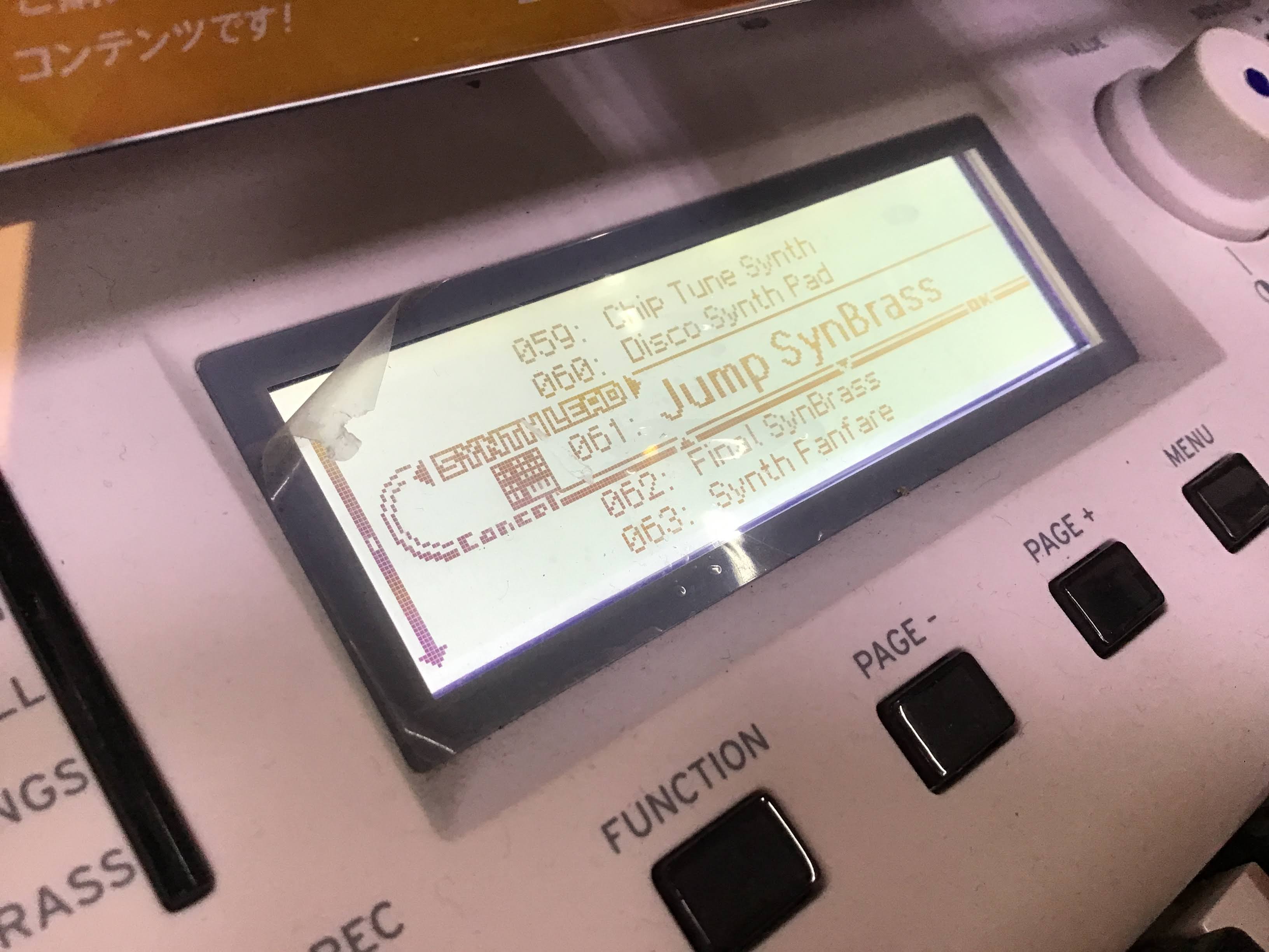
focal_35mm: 31
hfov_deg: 58.4
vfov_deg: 45.4
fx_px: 1136
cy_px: 476
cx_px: 634
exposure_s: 1/30
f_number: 2.4
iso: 32
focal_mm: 3.3
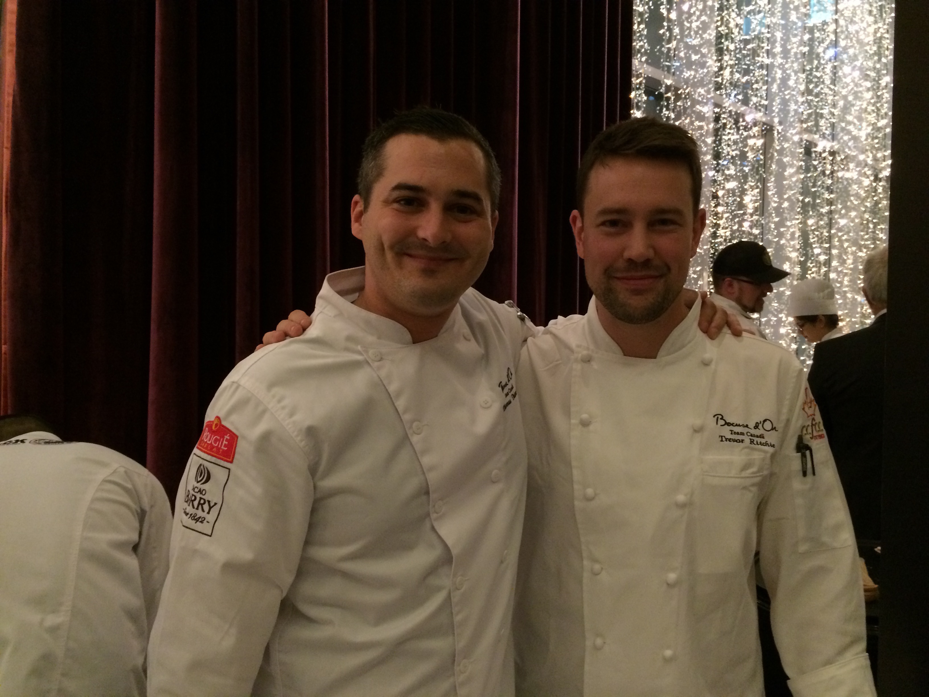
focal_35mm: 29
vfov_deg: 48.2
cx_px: 464
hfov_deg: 61.7
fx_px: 778
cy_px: 348
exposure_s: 1/20
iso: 250
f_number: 2.2
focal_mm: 4.15
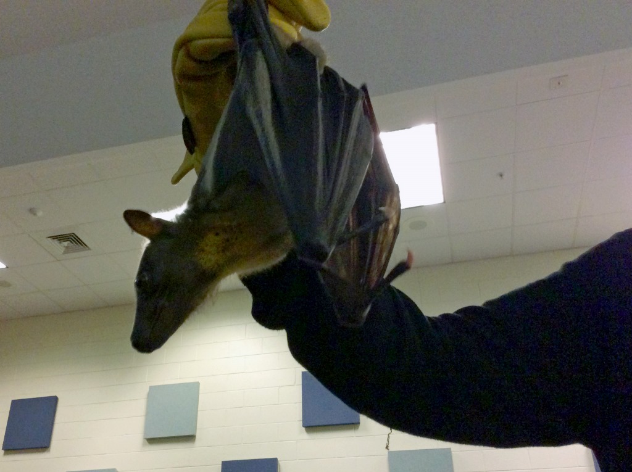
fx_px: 583
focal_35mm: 32
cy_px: 236
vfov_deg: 44.1
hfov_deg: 56.9
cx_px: 316
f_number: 2.4
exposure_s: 1/24
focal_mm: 3.3
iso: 160
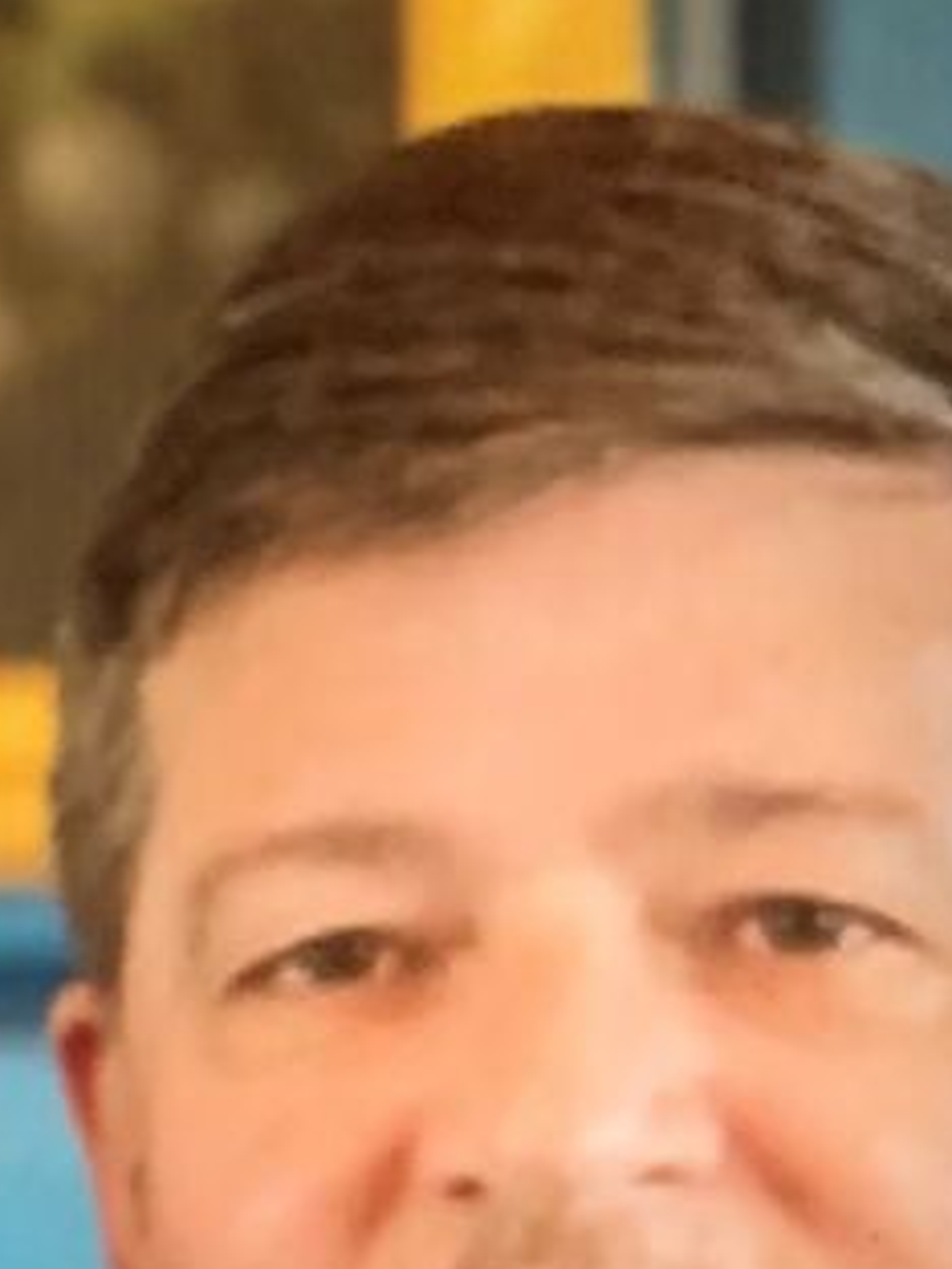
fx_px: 2347
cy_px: 1489
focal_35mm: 64
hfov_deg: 22.7
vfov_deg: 27.0
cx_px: 716
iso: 500
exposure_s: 1/30
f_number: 1.8
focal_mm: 4.25
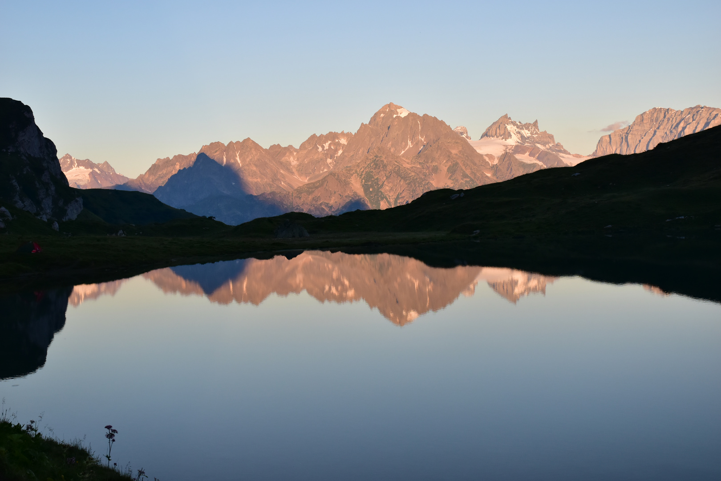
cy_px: 240
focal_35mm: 57
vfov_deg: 23.8
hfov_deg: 35.1
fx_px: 1141
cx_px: 360
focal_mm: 38
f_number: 7.1
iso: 500
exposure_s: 1/320
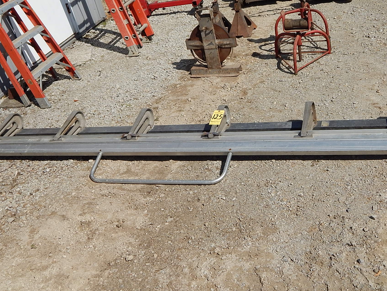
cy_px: 116
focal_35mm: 47
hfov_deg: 40.4
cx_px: 205
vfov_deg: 30.8
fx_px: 525
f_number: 6.7
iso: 125
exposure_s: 1/800
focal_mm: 6.1
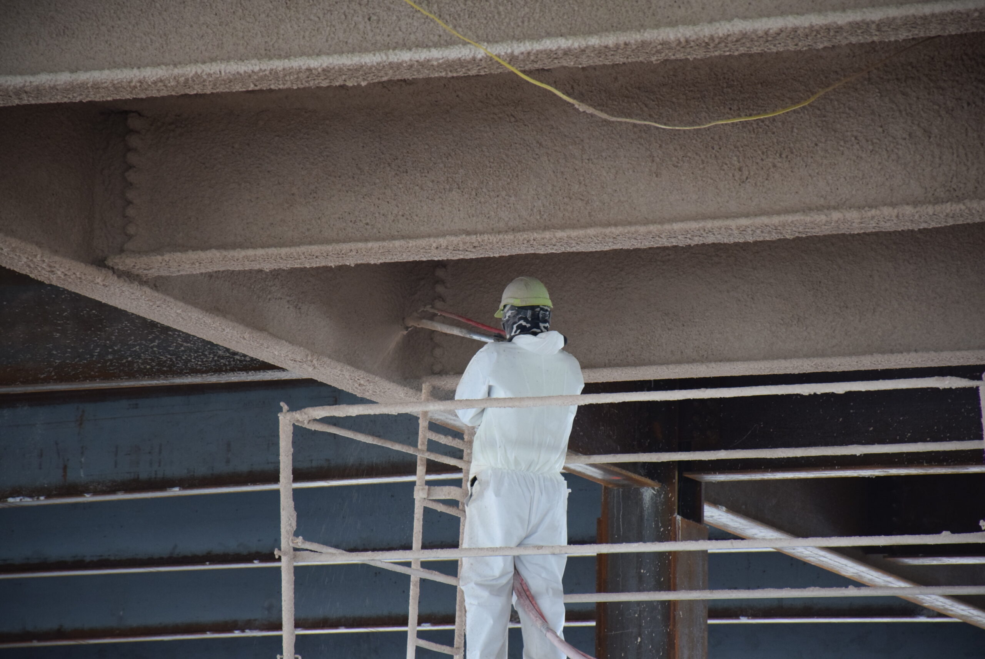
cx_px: 492
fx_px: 5750
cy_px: 330
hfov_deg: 9.8
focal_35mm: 210
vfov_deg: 6.6
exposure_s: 1/125
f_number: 5.6
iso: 1400
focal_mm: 140
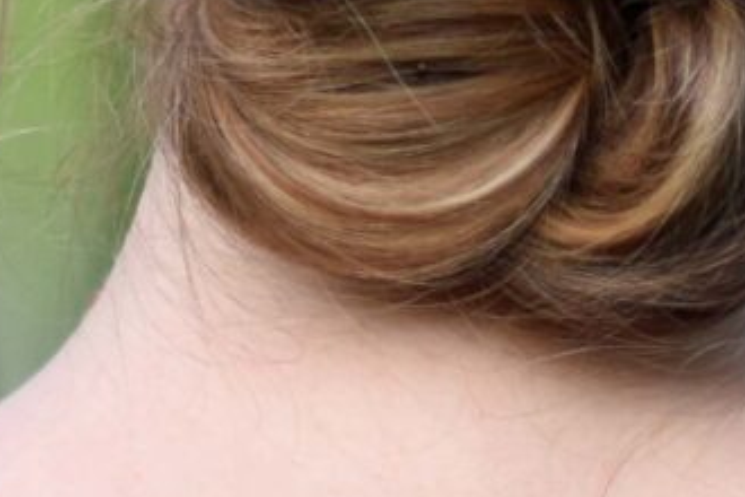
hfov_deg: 2.1
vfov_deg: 1.4
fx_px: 20483
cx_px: 1194
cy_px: 204
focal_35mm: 990
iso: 200
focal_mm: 85
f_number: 1.8
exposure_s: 1/400
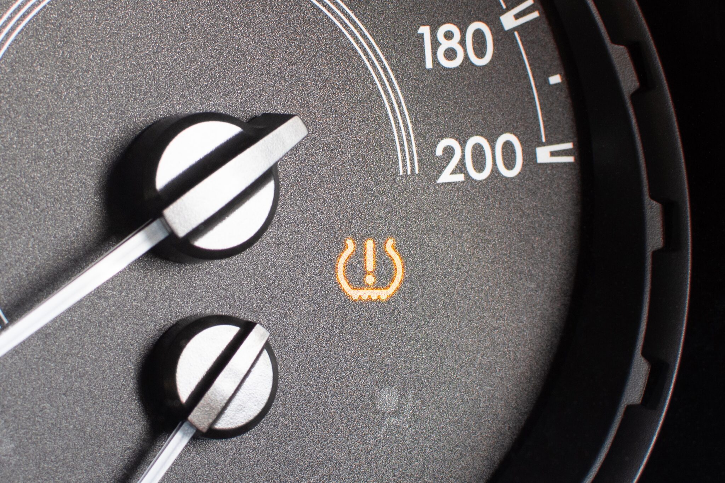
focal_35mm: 52
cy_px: 242
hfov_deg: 37.9
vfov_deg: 25.7
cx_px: 362
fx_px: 1057
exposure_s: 1/40
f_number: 5.6
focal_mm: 35
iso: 400
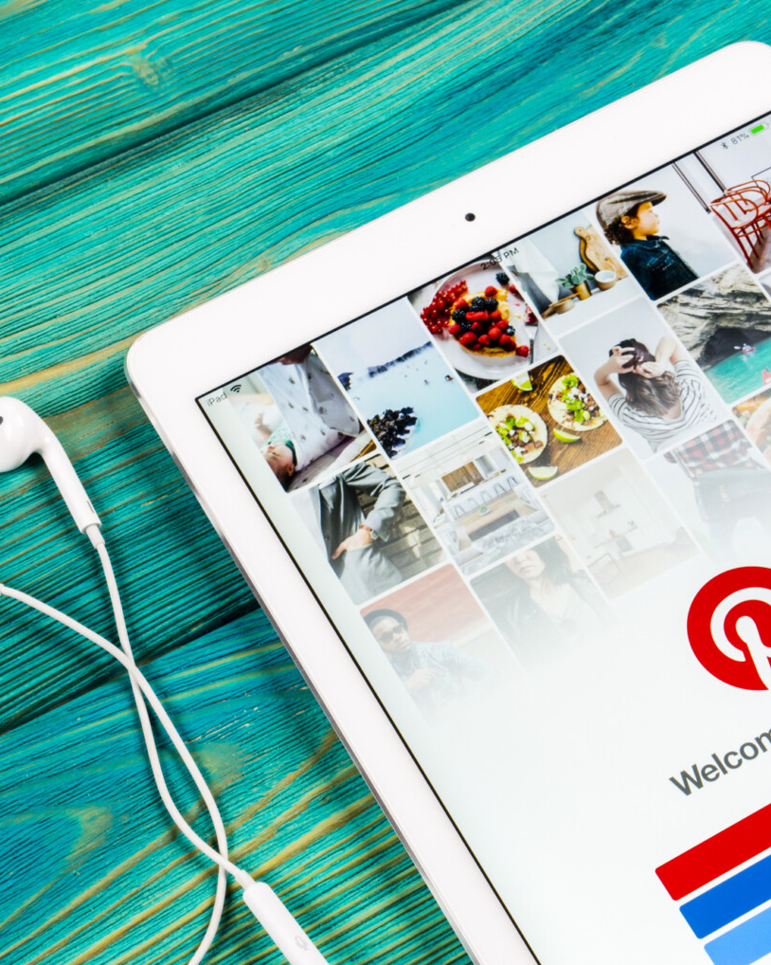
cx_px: 458
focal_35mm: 85
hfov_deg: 18.0
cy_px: 481
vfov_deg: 22.5
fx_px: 2425
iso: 100
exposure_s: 1/2.5
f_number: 14
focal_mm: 40
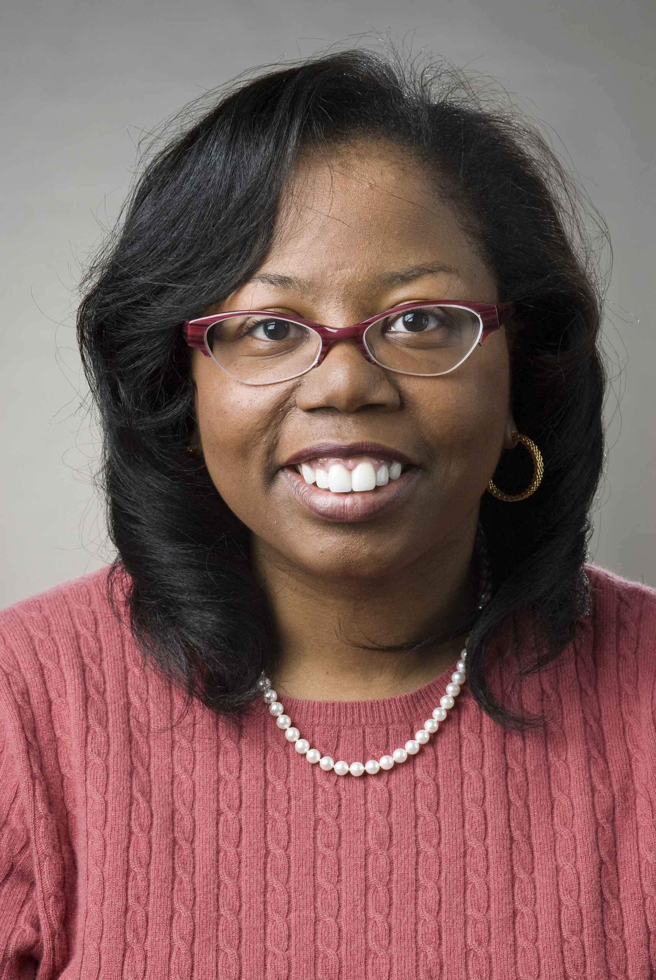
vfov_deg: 16.1
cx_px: 328
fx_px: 3474
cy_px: 490
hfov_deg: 10.8
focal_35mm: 128
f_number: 9
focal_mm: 85
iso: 100
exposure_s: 1/200
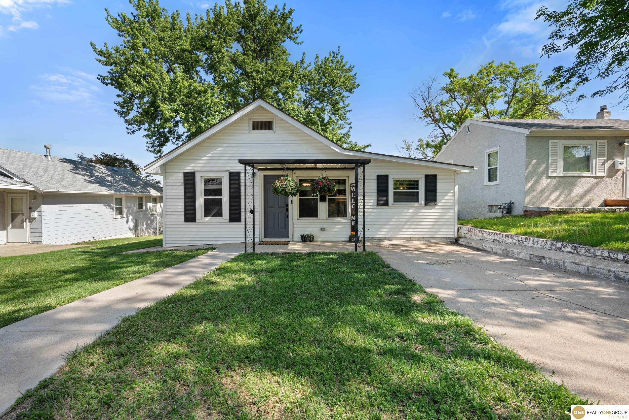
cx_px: 314
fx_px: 280
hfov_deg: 96.7
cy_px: 210
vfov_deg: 73.8
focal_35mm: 16
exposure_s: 1/100
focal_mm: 16
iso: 400
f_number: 9
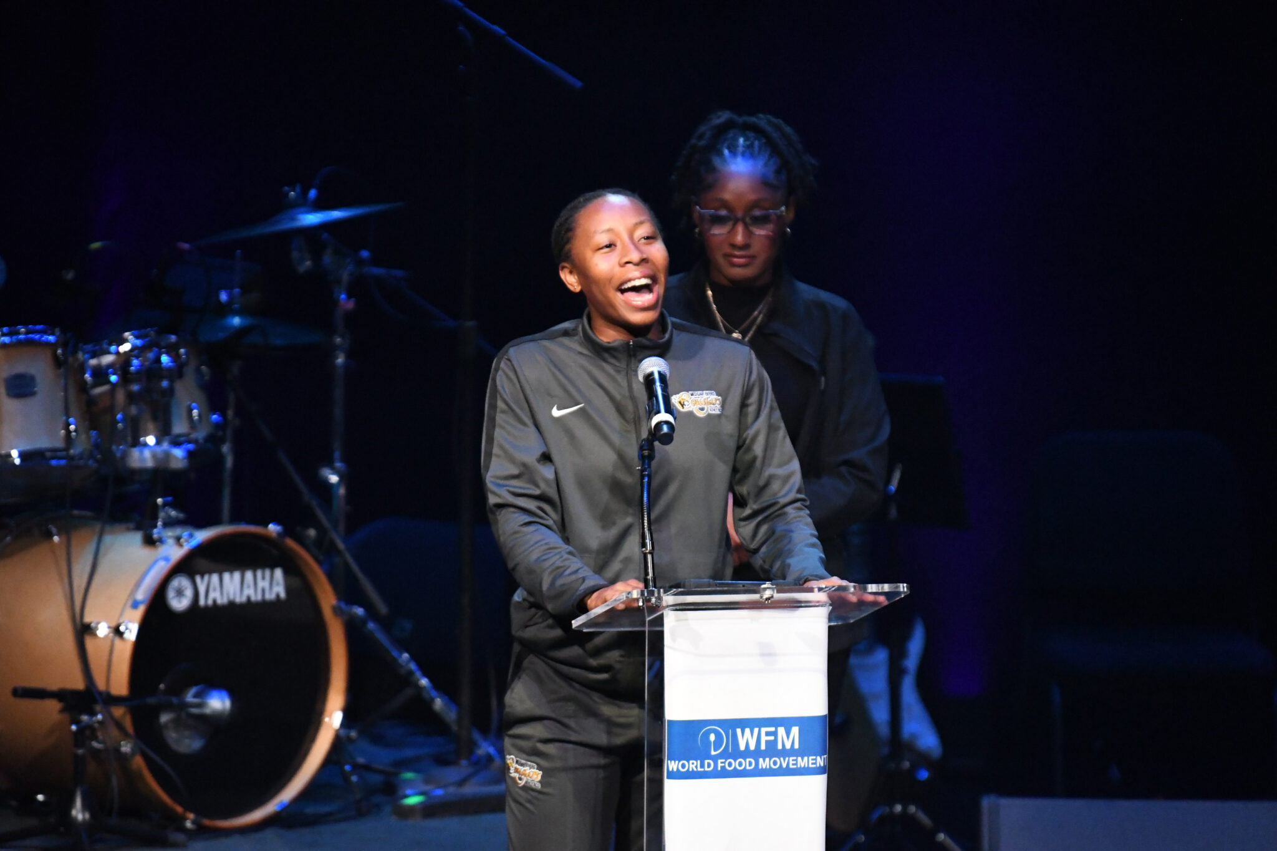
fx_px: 10640
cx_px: 638
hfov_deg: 6.9
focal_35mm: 300
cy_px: 426
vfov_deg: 4.6
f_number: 2.8
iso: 10000
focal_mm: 200
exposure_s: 1/1600
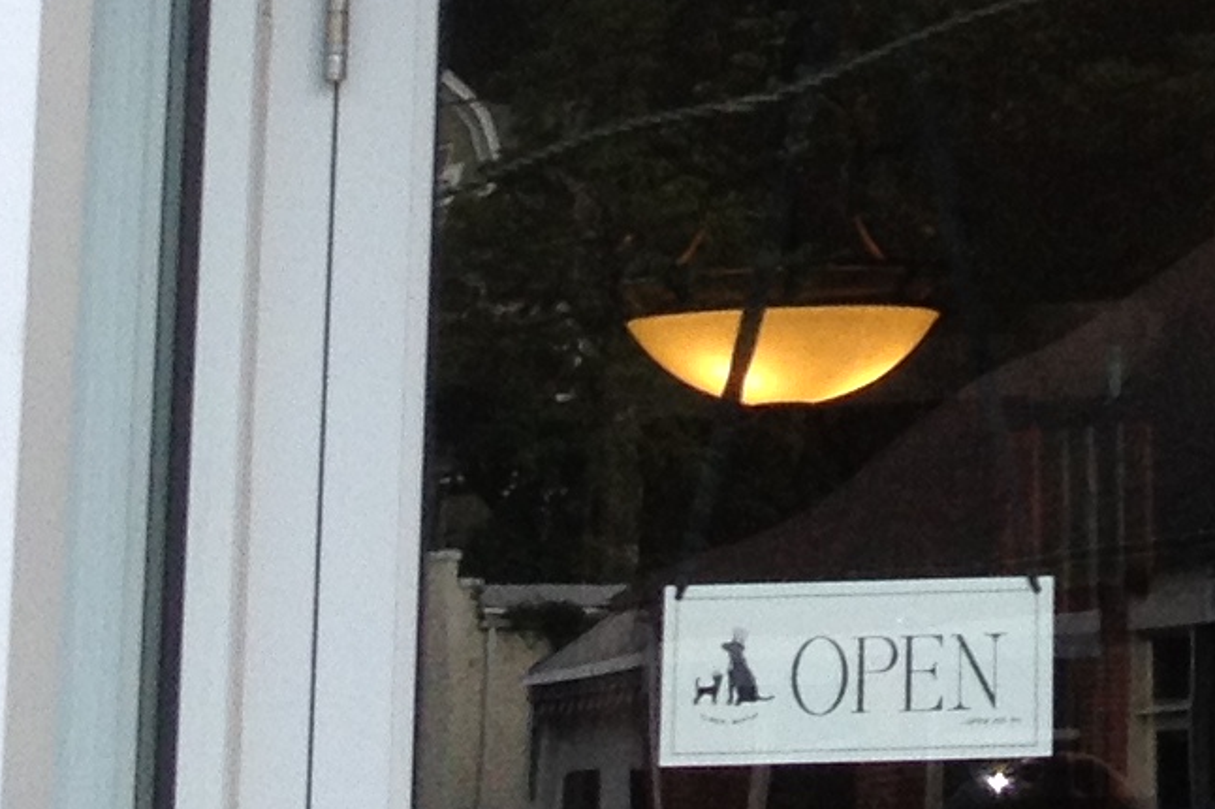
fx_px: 6207
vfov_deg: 7.1
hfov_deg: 11.0
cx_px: 1510
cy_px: -905
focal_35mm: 184
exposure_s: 1/255
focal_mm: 4.28
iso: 64
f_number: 2.4
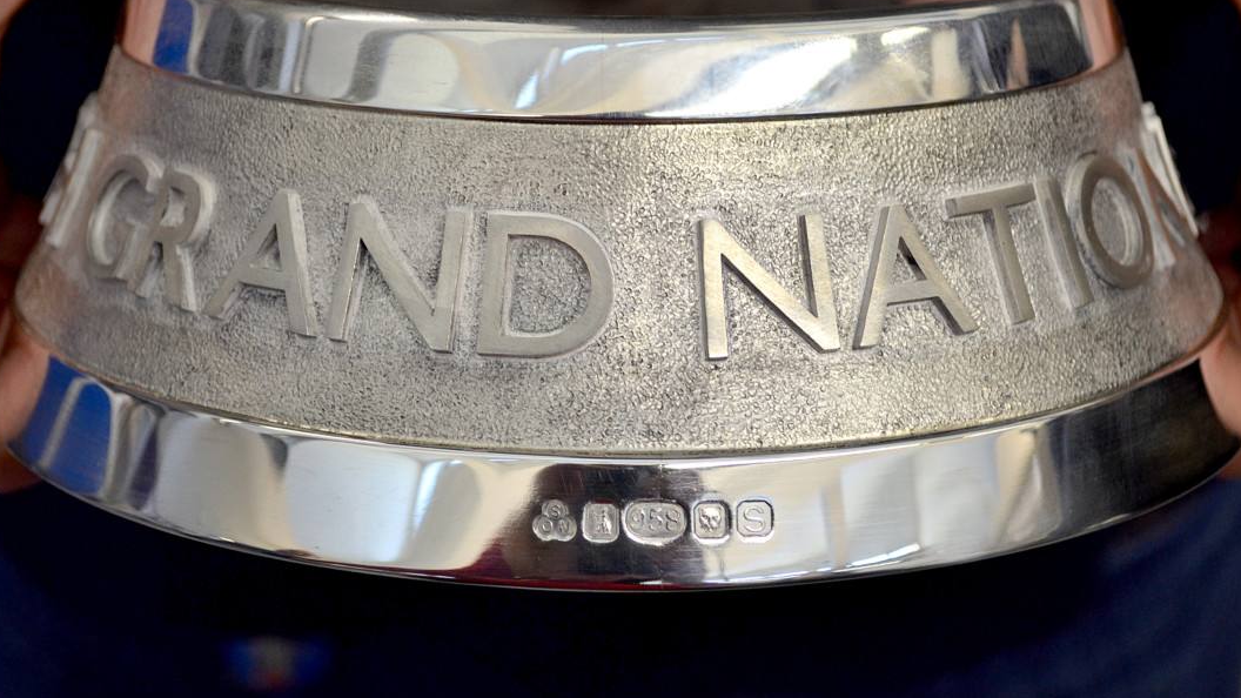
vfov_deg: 16.1
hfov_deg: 28.2
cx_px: 615
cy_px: 316
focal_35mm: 75
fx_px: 2468
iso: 400
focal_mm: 42
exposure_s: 1/125
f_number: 5.3
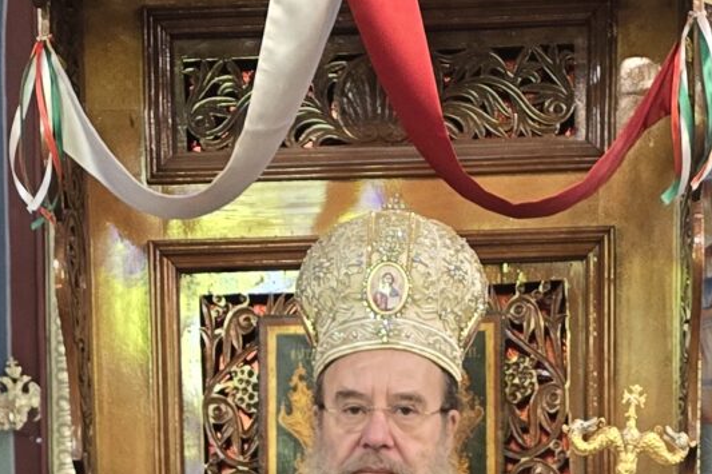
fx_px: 2274
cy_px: 908
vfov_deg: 11.0
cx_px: 329
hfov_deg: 17.8
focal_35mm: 115
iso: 250
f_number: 1.7
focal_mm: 6.3
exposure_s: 1/100
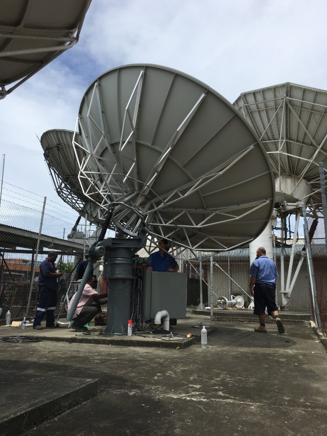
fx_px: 365
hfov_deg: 48.2
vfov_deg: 61.7
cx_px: 164
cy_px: 218
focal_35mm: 29
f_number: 2.2
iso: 25
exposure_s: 1/2747
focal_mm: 4.15
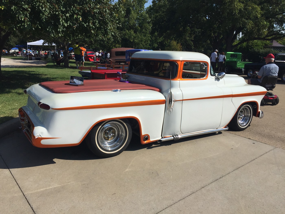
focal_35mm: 29
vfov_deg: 48.2
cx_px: 142
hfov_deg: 61.7
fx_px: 239
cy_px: 107
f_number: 2.2
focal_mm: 4.15
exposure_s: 1/4950
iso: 32
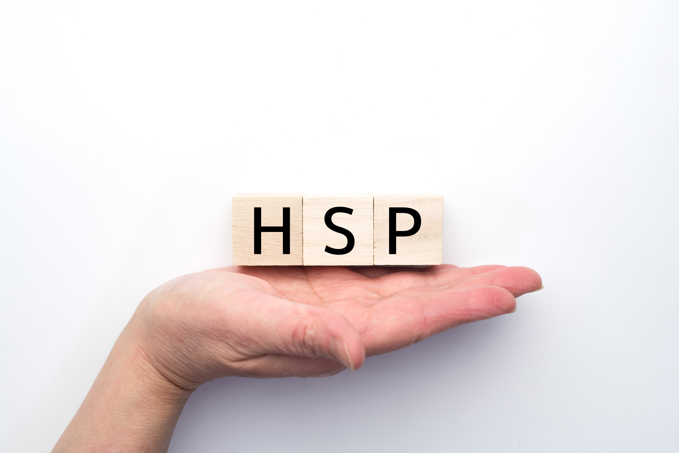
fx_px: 943
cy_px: 226
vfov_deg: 27.0
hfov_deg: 39.6
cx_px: 340
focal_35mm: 50
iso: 500
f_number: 7.1
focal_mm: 50
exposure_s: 1/50
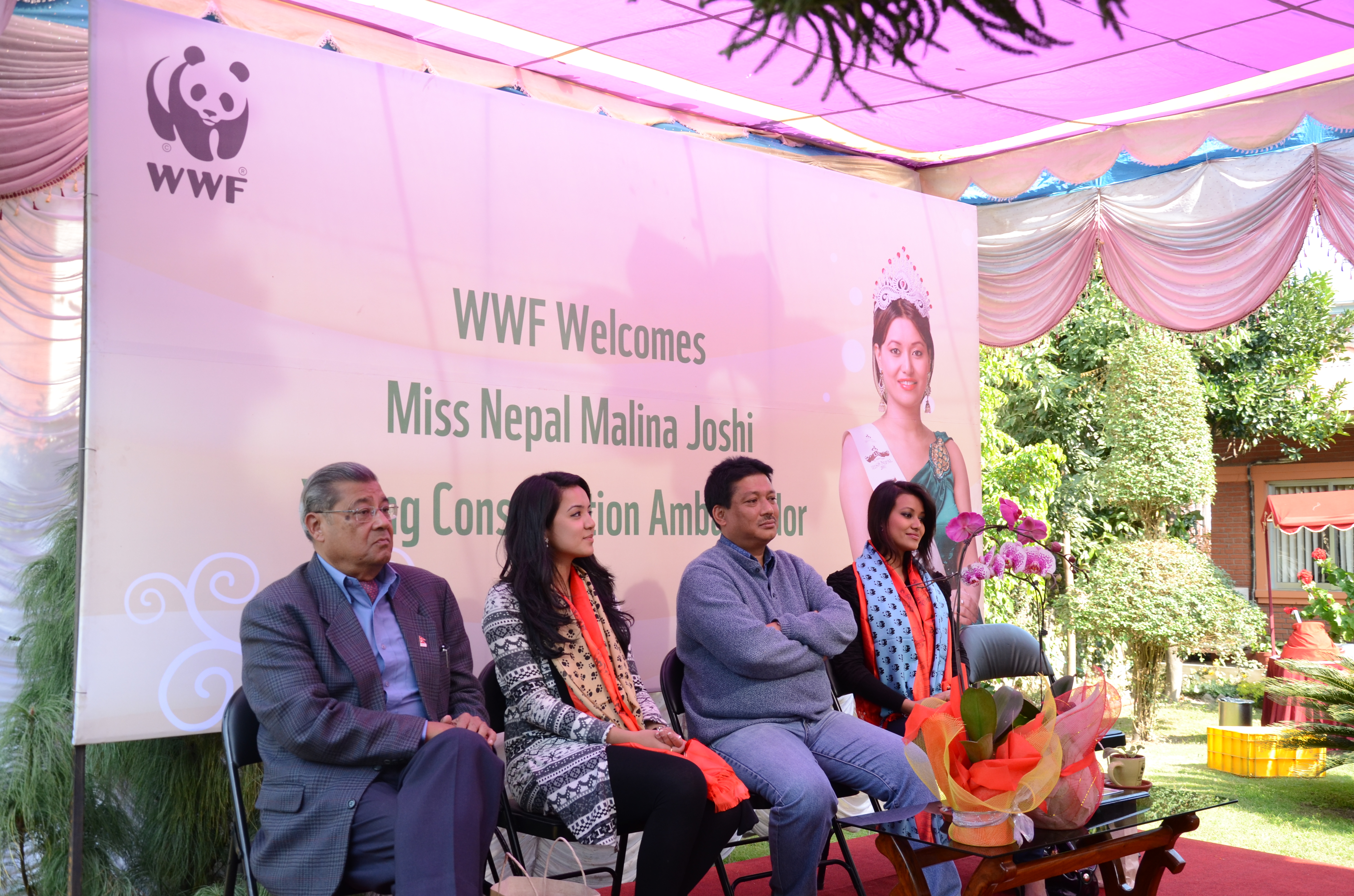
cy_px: 448
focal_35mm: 33
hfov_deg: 57.3
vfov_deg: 39.8
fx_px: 1239
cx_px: 677
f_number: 6.3
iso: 400
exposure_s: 1/160
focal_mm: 22
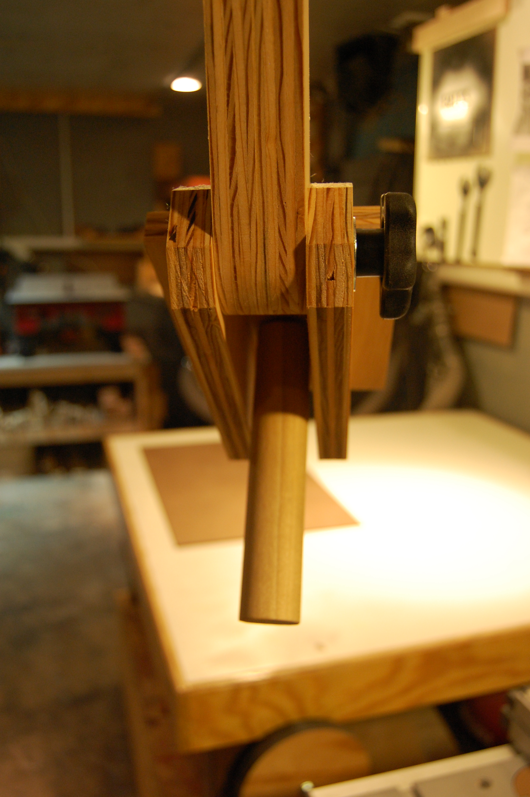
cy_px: 398
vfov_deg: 57.3
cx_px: 265
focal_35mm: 33
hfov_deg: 39.9
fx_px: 730
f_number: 3.8
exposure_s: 1/80
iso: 800
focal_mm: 22
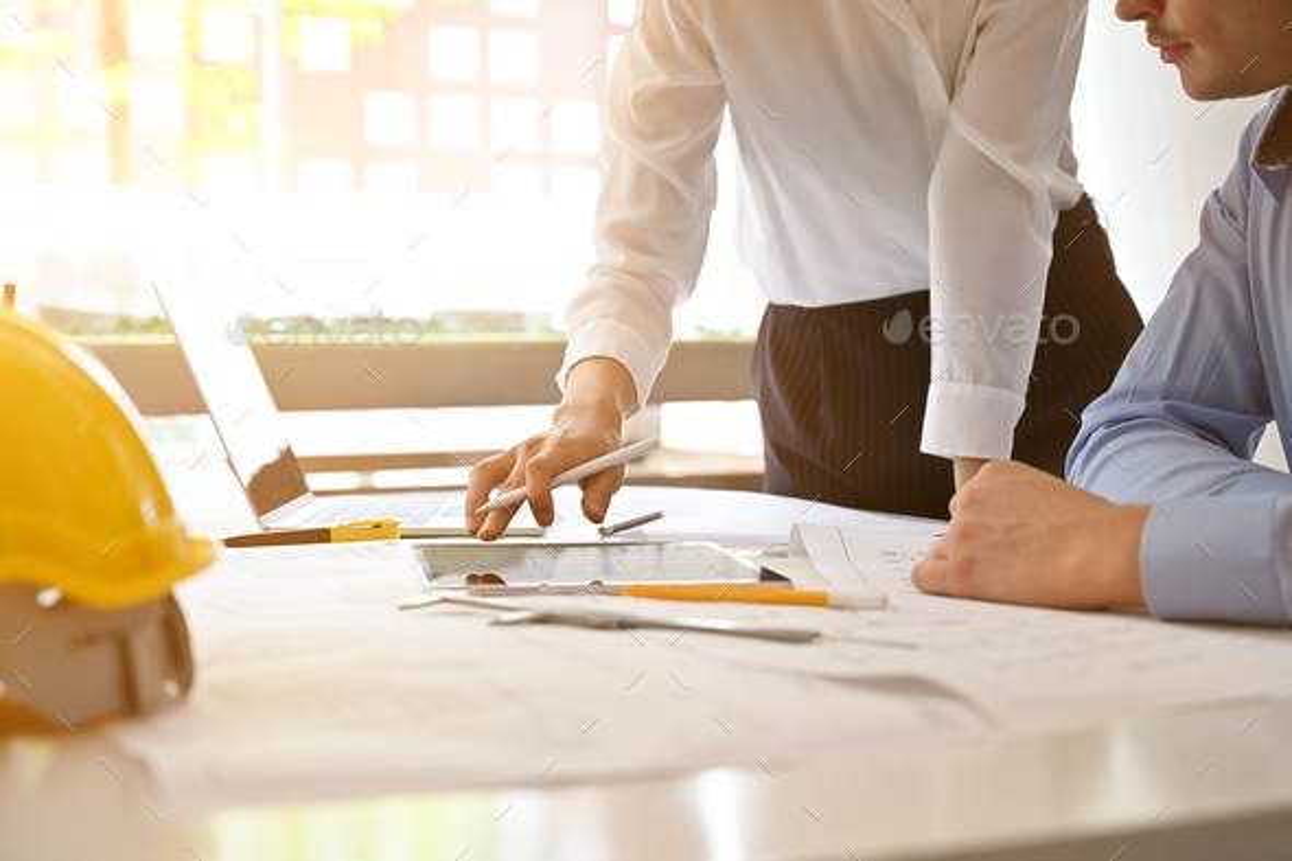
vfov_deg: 24.6
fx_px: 1973
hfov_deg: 36.3
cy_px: 430
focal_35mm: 55
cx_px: 646
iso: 640
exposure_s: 1/200
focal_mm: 55
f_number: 4
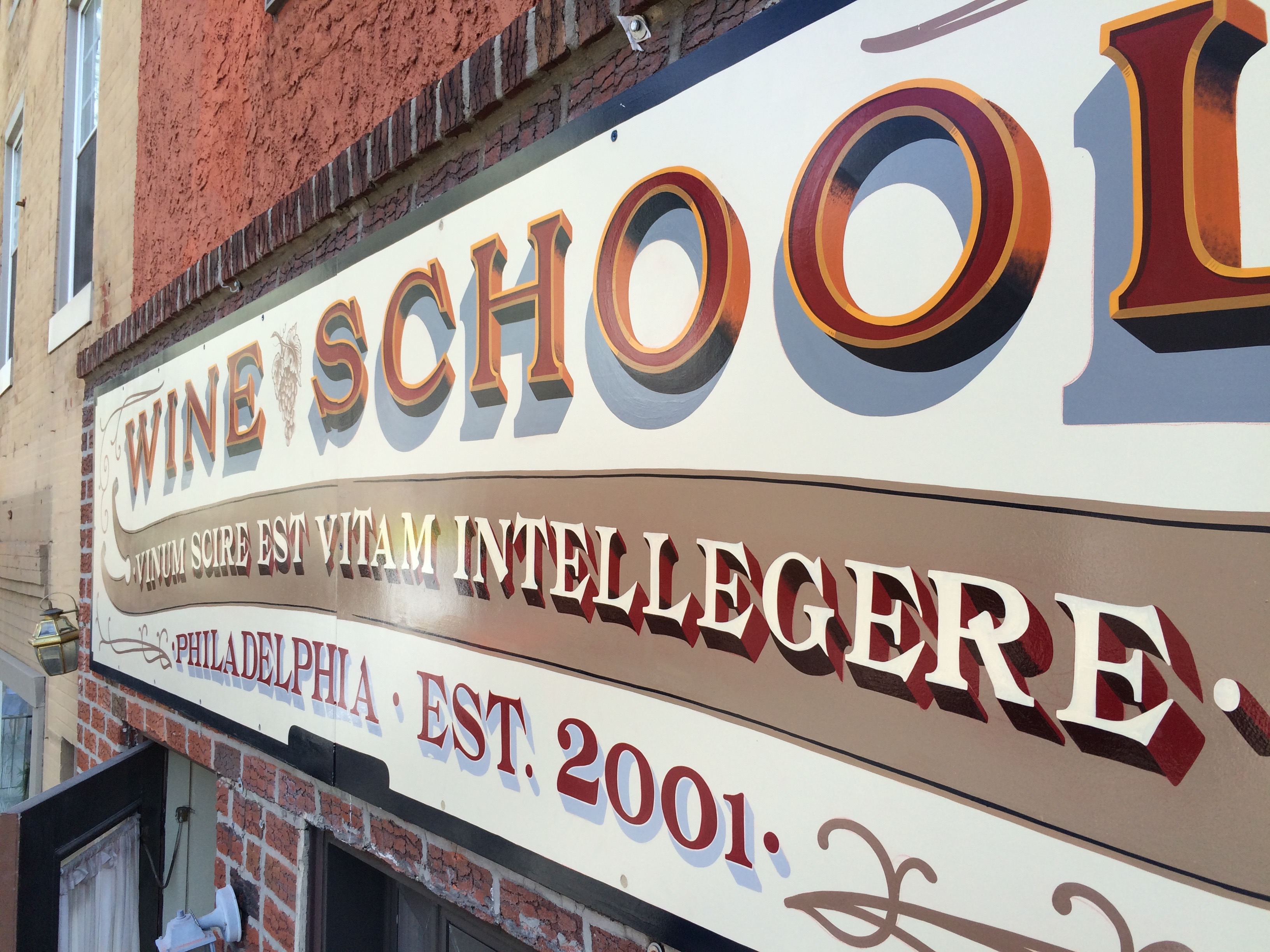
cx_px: 635
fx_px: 1064
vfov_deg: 48.2
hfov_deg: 61.7
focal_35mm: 29
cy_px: 476
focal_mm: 4.15
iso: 32
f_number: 2.2
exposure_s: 1/432
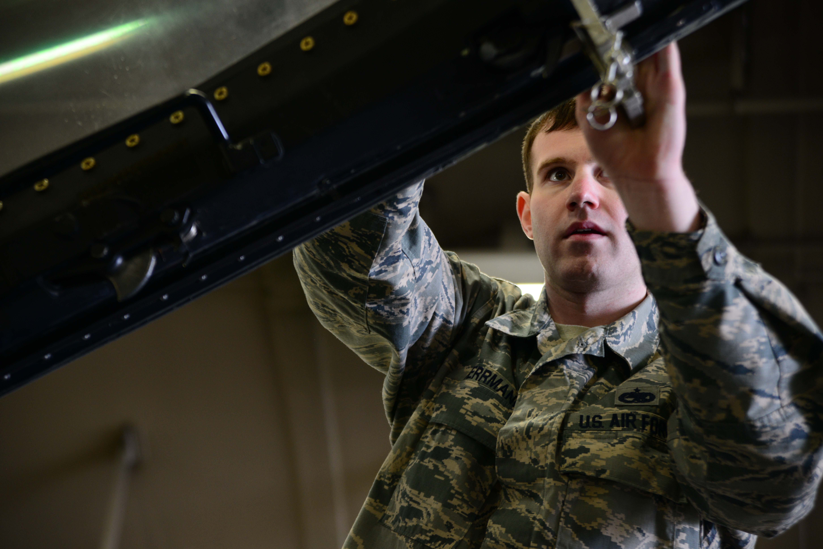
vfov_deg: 16.1
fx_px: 1944
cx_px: 412
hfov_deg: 23.9
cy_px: 274
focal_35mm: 85
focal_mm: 85
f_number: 4.5
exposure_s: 1/80
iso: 1000
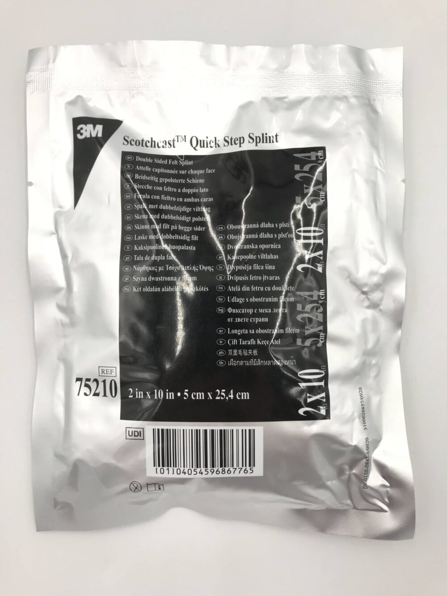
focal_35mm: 28
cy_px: 298
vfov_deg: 63.4
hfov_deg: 49.8
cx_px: 224
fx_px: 482
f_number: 1.8
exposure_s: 1/120
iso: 32
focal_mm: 3.99
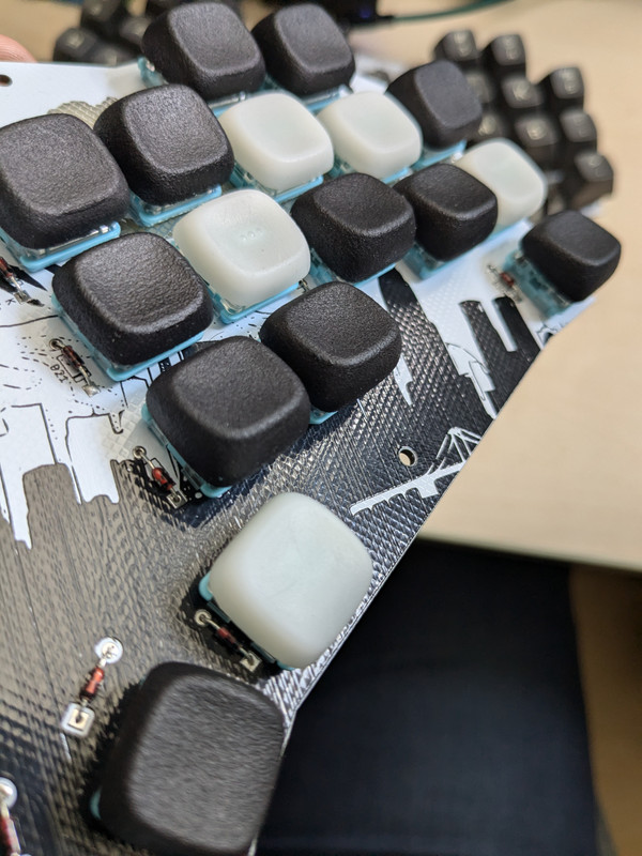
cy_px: 428
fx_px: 668
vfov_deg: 65.3
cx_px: 321
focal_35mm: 27
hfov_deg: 51.4
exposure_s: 1/99.9
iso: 124
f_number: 1.73
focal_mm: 4.38
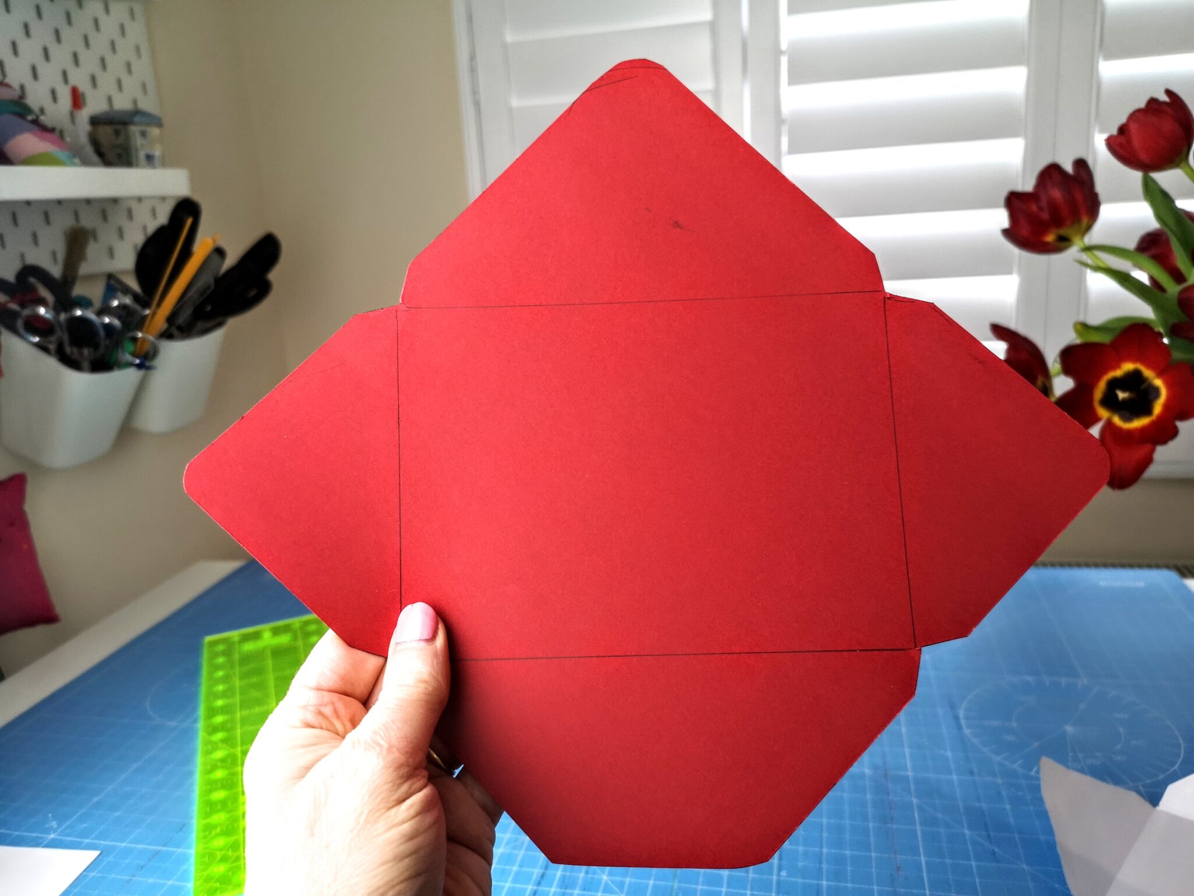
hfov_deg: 65.3
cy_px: 448
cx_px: 597
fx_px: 931
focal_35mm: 27
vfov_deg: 51.4
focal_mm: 5.58
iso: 50
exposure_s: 1/101
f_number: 1.8
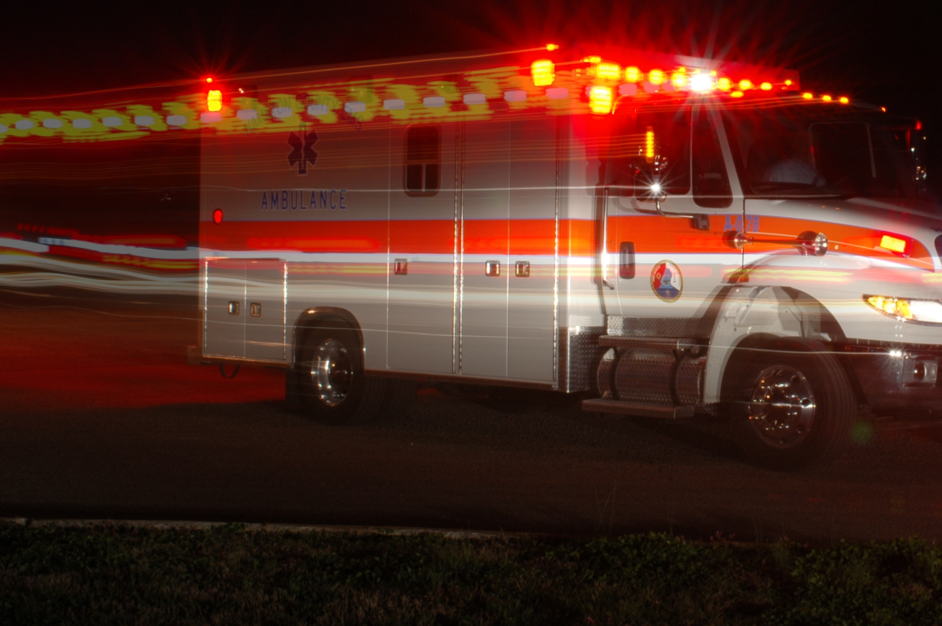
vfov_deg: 19.6
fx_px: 1804
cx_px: 769
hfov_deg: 28.6
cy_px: 207
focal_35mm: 69
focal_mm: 28
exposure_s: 8
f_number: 22
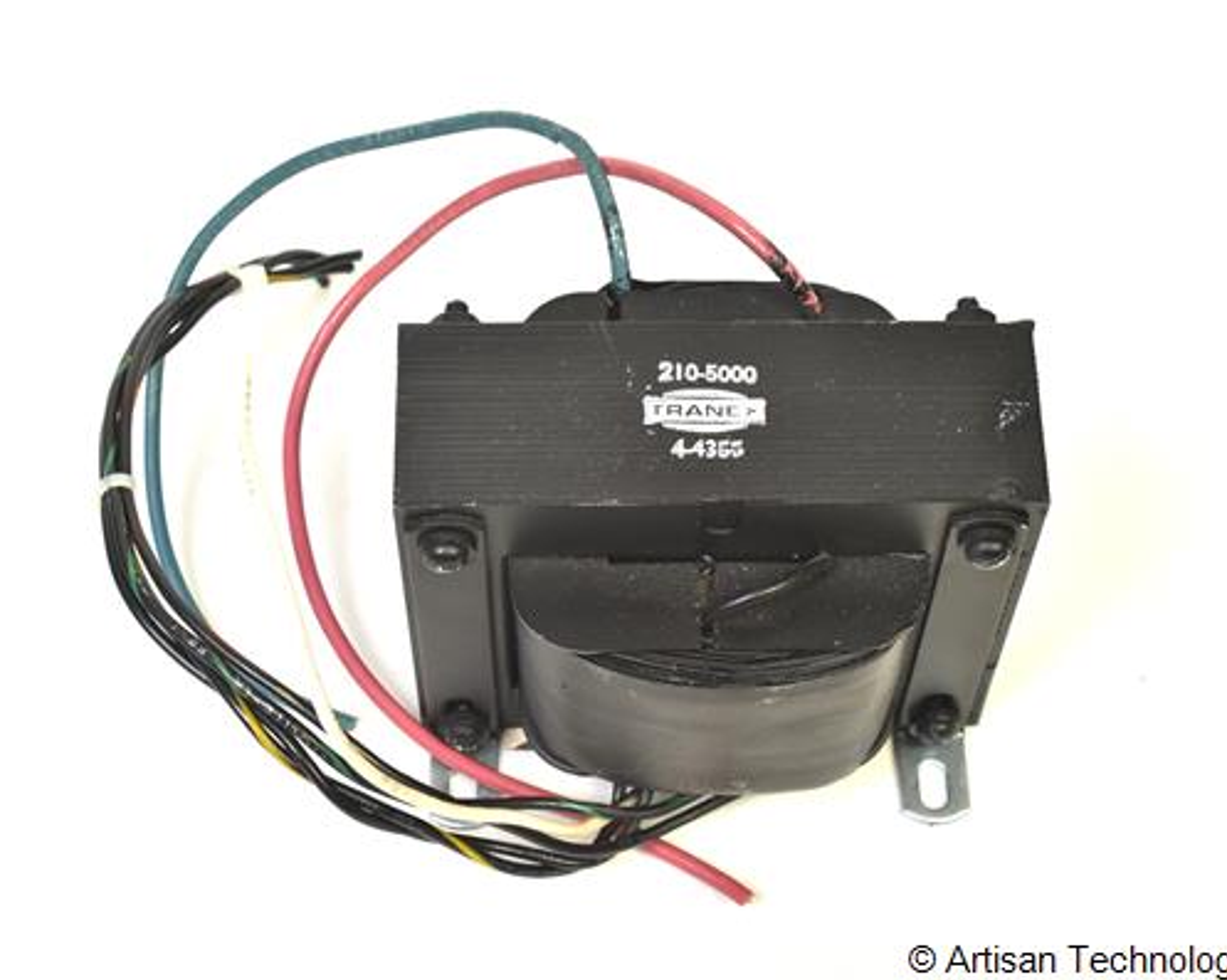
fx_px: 2468
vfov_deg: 22.5
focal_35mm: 68
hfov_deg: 27.9
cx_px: 647
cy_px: 491
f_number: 13
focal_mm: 40
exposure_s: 1/200
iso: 200
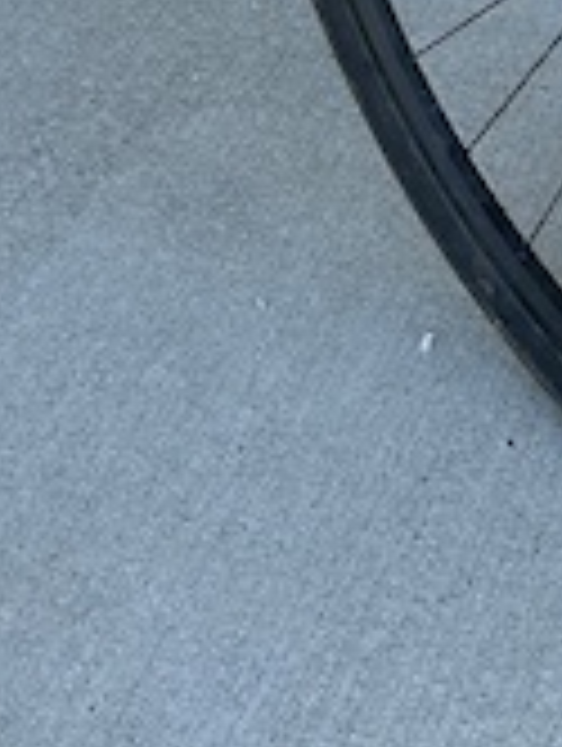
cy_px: -688
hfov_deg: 11.9
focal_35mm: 125
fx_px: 2699
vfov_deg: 13.7
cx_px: 297
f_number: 1.5
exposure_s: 1/539
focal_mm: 5.7
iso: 50
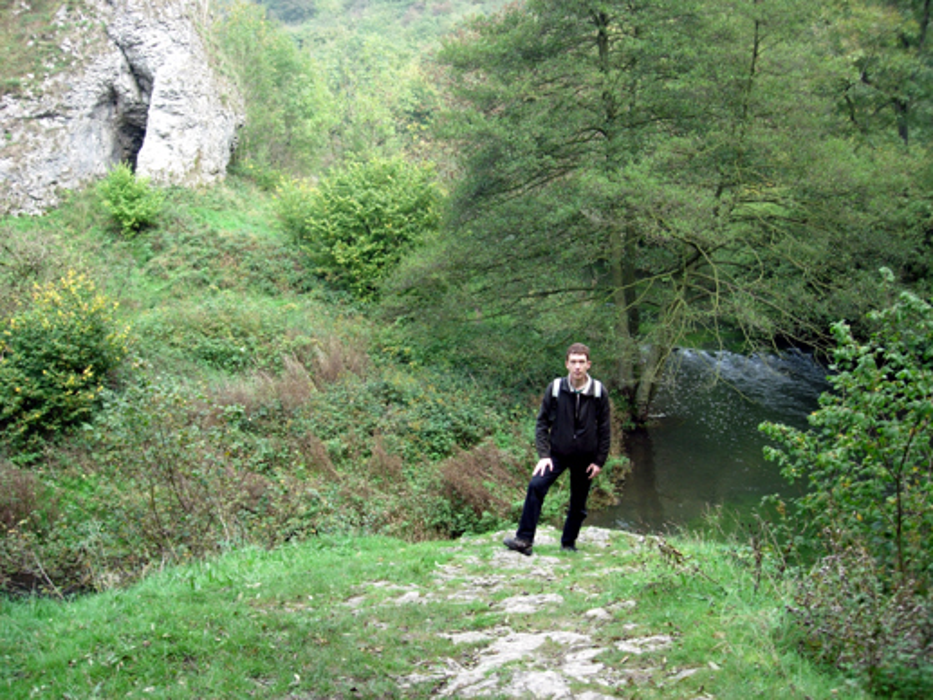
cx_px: 466
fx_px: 1024
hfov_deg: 49.0
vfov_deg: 37.7
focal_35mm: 38
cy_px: 350
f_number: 2.8
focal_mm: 7.8
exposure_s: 1/121
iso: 64
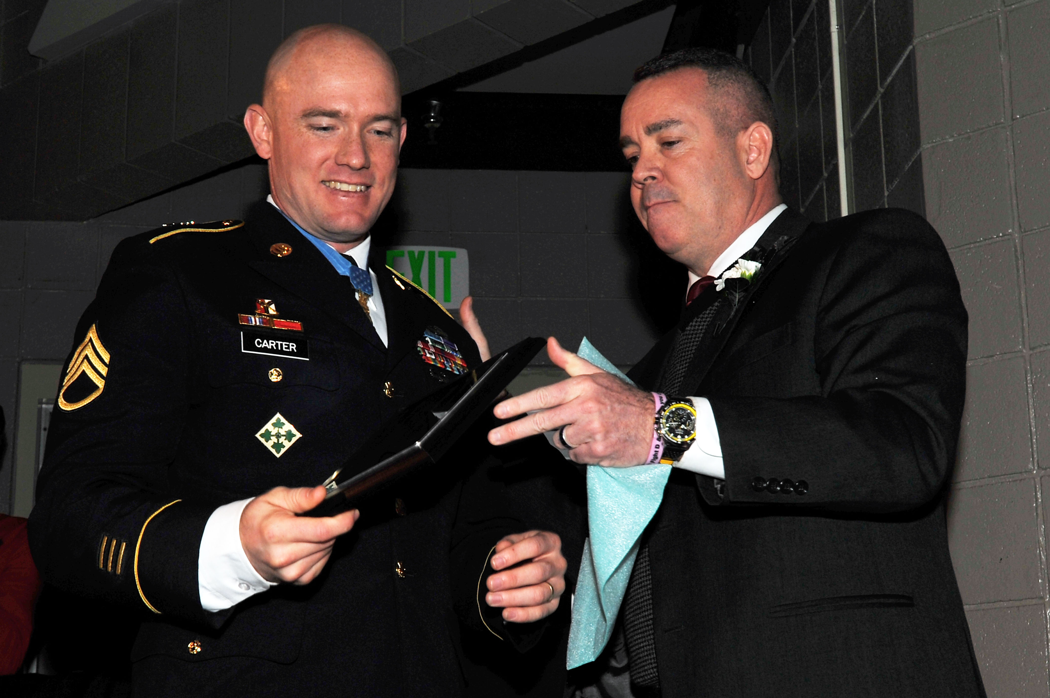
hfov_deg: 54.5
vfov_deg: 37.8
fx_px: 1020
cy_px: 349
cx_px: 525
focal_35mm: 35
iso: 200
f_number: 9
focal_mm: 35
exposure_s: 1/125
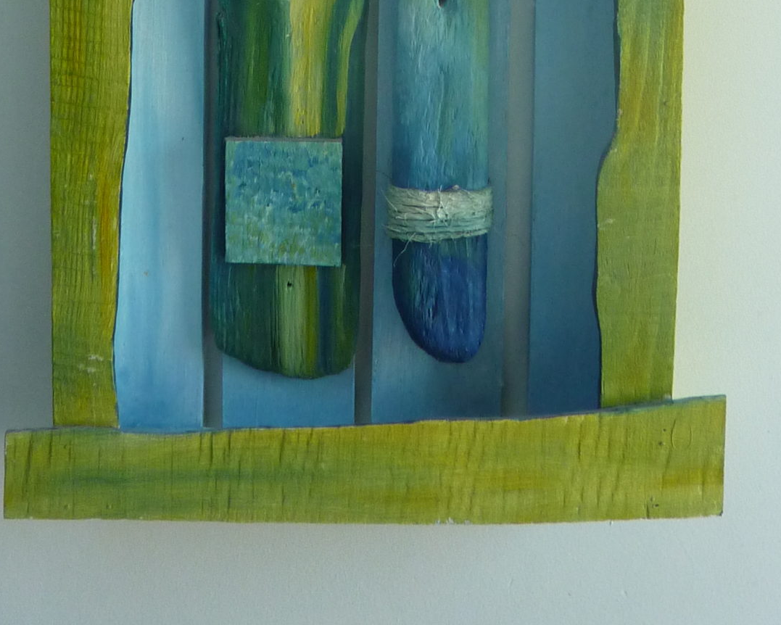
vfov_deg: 22.5
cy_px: -257
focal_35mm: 58
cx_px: 426
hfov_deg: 32.5
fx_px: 1341
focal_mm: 4.1
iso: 200
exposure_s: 1/30
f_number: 3.3
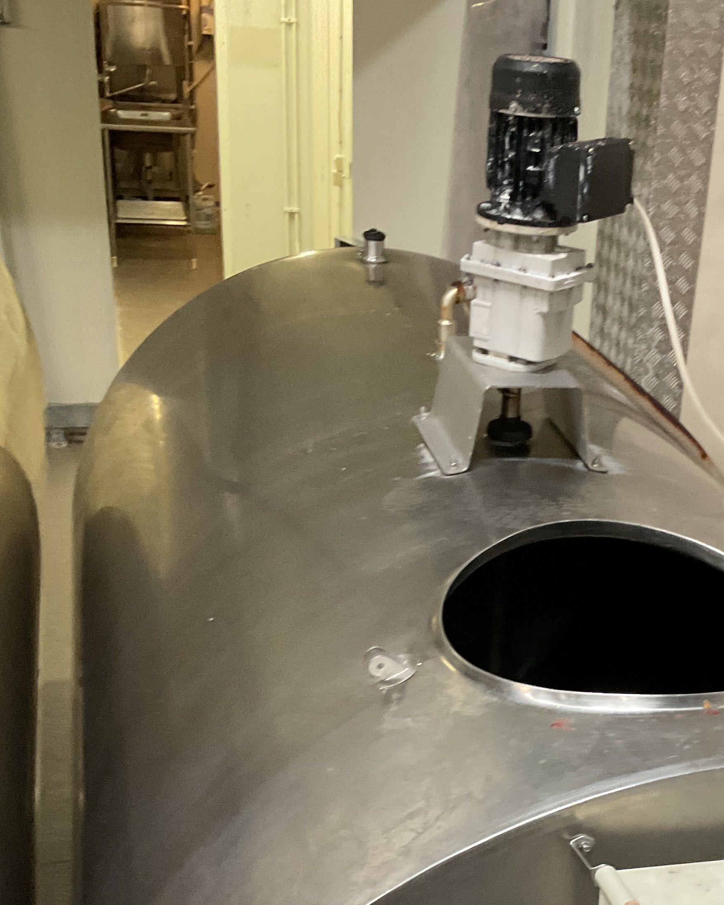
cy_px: 720
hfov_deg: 28.6
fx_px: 1393
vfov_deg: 34.9
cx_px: 571
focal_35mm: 52
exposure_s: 1/50
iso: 200
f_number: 1.8
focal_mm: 3
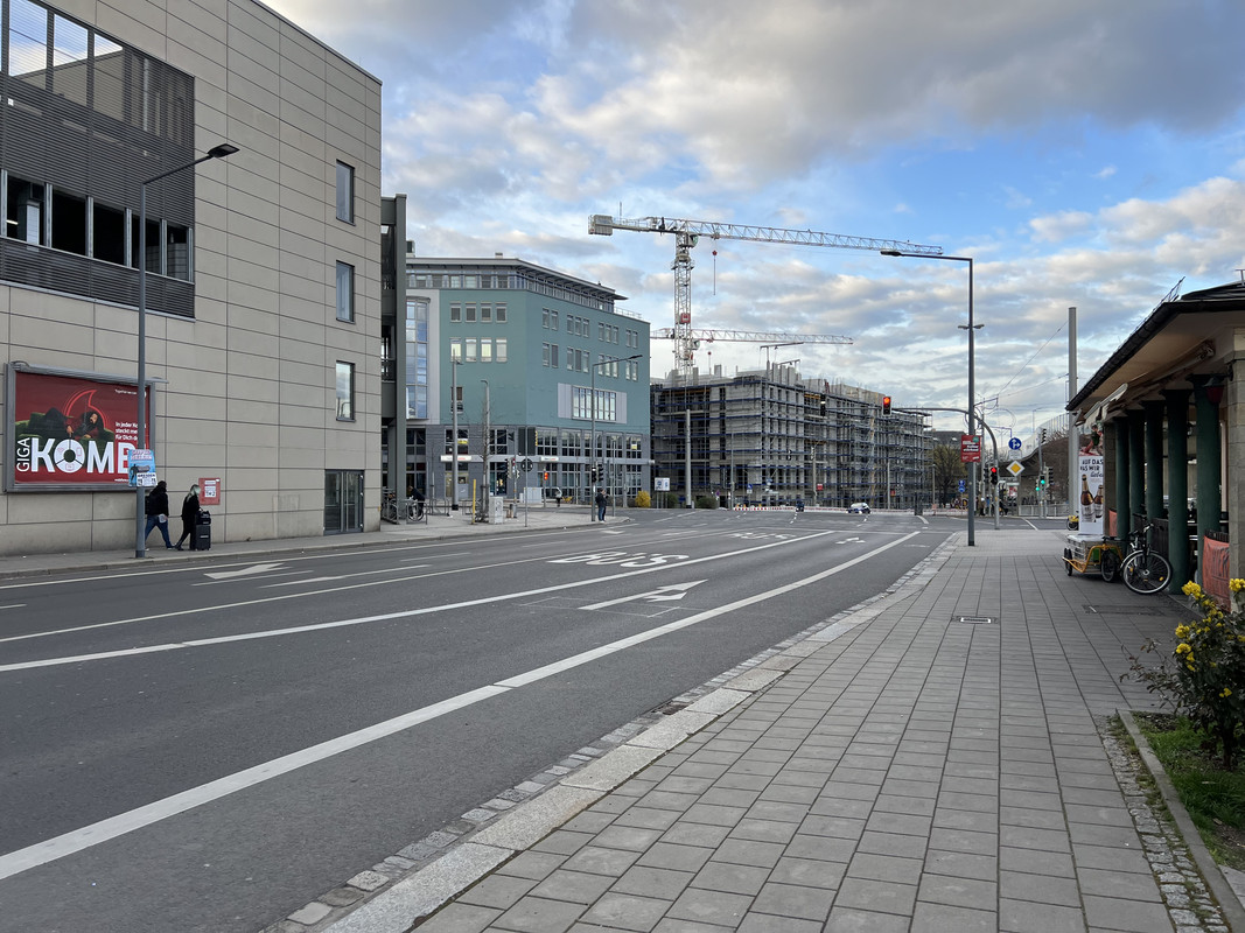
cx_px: 622
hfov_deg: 67.3
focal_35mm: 26
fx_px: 935
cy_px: 466
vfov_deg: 53.1
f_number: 1.5
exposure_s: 1/780
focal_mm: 5.7
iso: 50
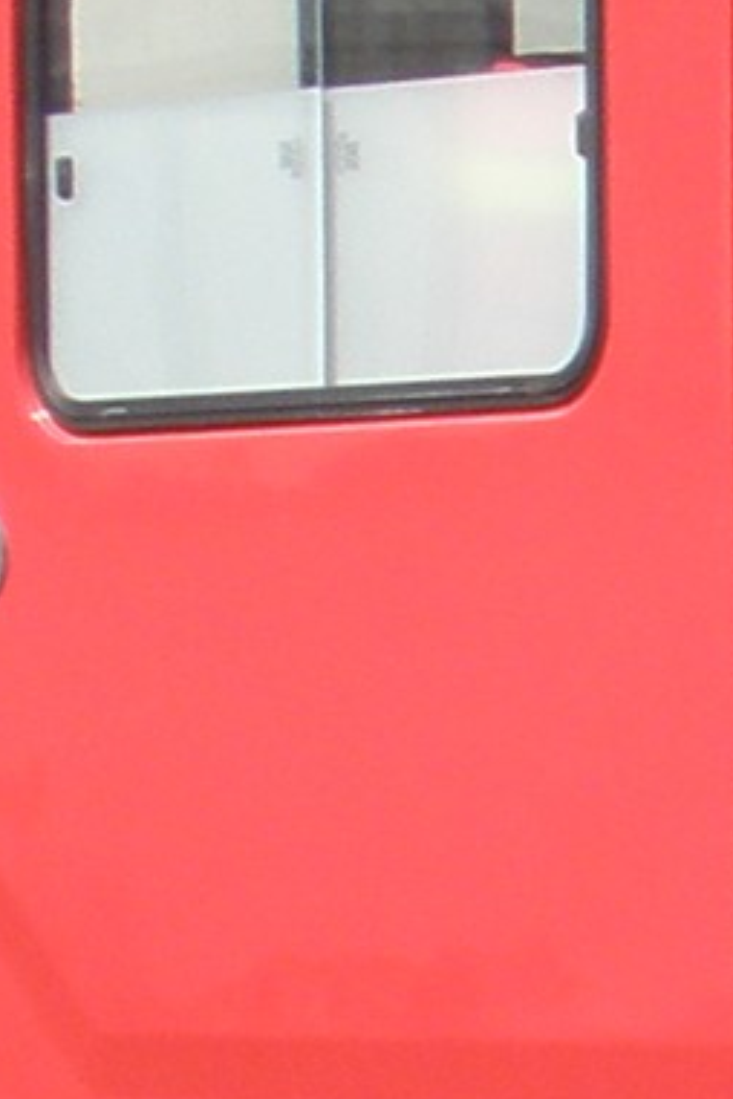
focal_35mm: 262
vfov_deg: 7.8
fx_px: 8001
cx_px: 2877
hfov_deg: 4.8
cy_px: 1258
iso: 64
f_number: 3.5
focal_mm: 6.6
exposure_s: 1/400
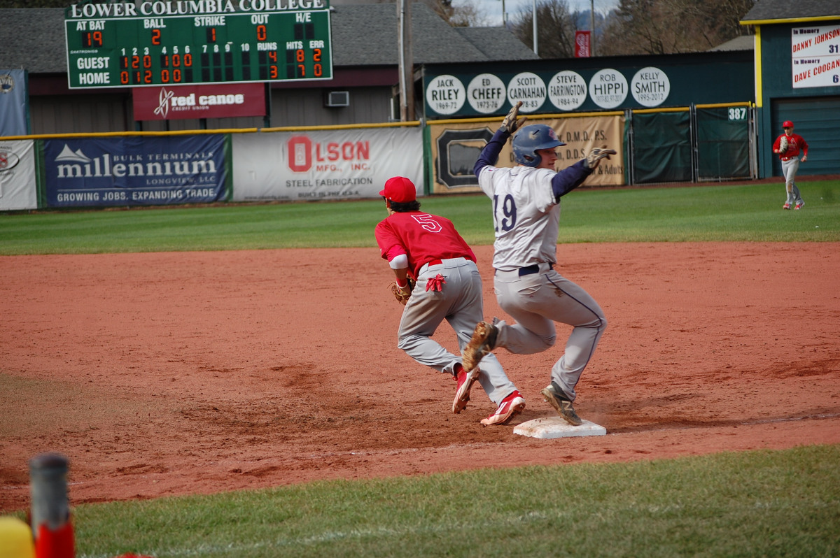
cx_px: 420
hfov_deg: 13.7
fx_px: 3497
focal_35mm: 150
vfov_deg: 9.1
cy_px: 279
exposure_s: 1/1000
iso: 200
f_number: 4.5
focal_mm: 100
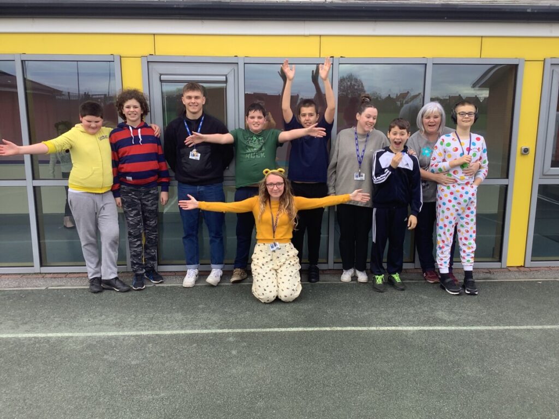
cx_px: 280
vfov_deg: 45.4
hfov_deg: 58.4
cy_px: 210
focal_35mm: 31
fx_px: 501
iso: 50
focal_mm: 3.3
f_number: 2.4
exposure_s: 1/100
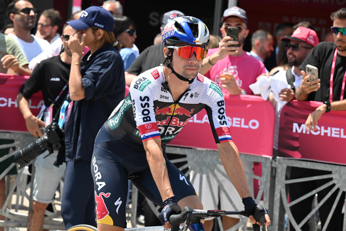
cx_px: 173
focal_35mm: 175
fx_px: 1682
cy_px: 116
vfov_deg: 7.8
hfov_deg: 11.7
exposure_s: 1/640
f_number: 9
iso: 400
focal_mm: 175
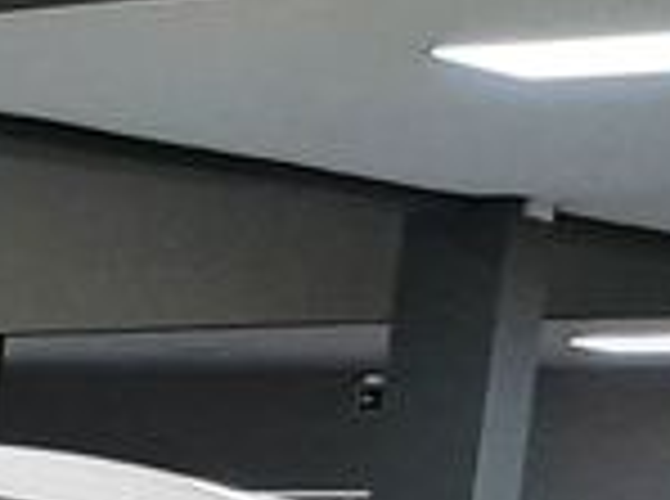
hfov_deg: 9.4
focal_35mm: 175
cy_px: 1505
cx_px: -1192
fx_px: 3379
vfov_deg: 7.4
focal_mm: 3.93
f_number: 1.7
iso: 100
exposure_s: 1/60
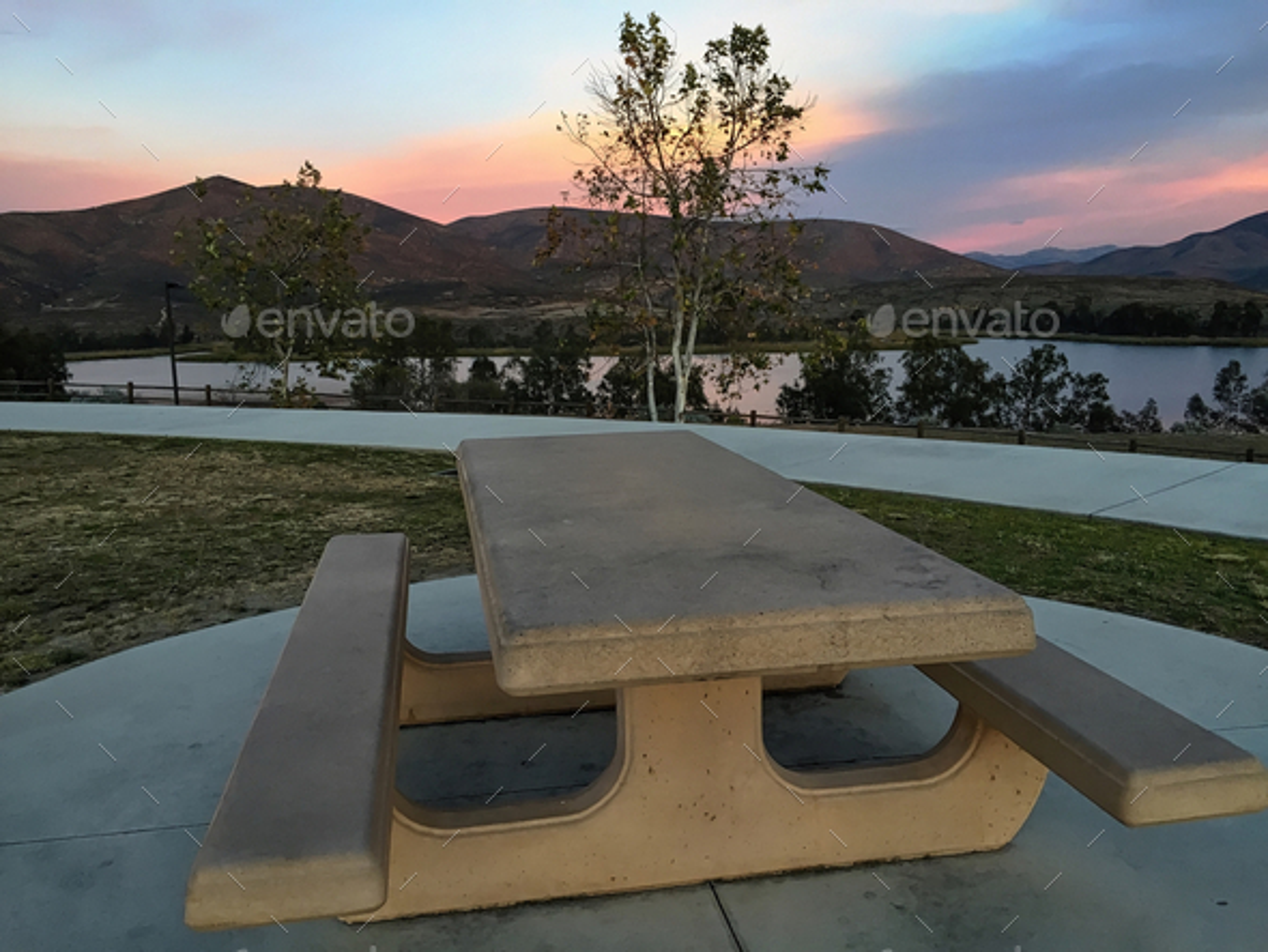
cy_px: 476
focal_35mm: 29
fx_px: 1063
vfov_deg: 48.3
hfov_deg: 61.6
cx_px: 634
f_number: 2.2
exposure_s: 1/30
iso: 32
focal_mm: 4.15
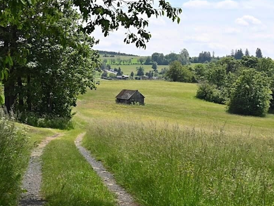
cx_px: 114
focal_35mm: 85
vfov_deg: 17.3
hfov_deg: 23.0
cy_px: 68
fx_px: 673
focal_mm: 54
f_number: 11
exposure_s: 1/500
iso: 400
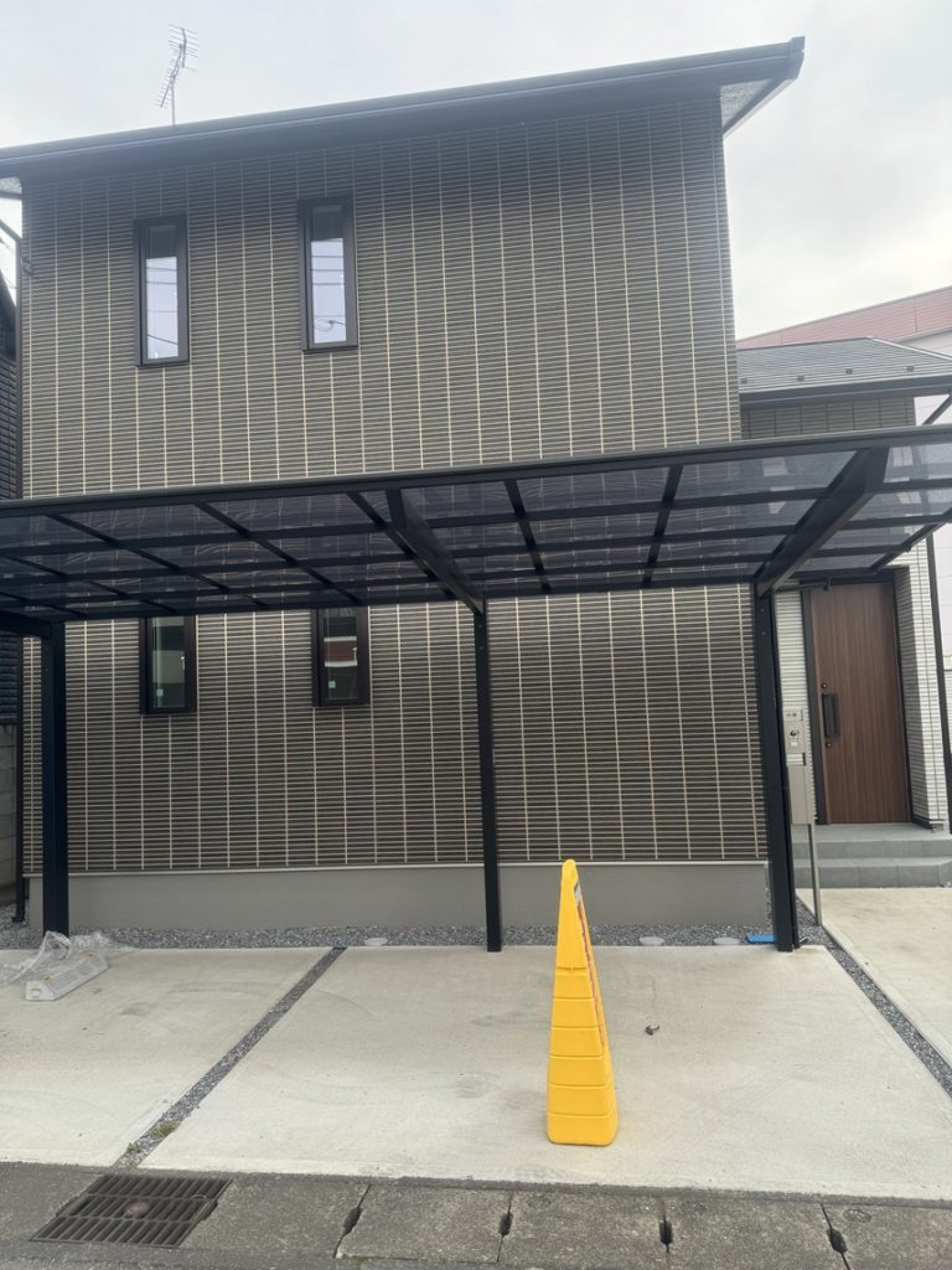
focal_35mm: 24
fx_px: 880
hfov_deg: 56.8
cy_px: 635
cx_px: 476
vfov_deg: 71.6
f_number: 1.78
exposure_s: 1/588
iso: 80
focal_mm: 6.86
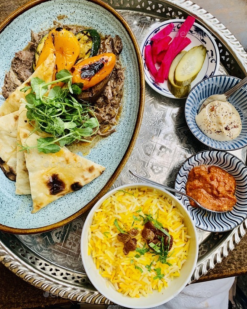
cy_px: 140
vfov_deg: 62.1
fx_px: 256
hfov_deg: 51.6
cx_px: 126
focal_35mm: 28
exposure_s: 1/60
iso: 100
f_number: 1.8
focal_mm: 4.25
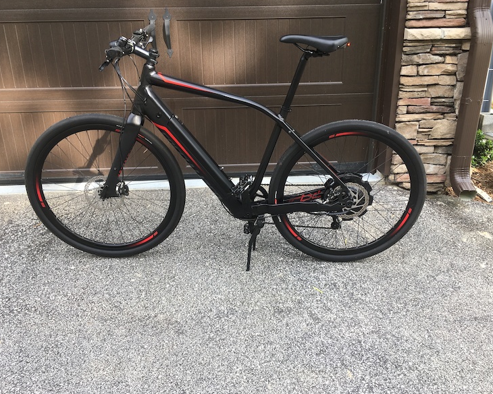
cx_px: 249
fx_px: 452
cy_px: 201
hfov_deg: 57.2
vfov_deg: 47.1
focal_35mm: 31
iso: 25
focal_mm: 4.15
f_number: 2.2
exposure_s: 1/155
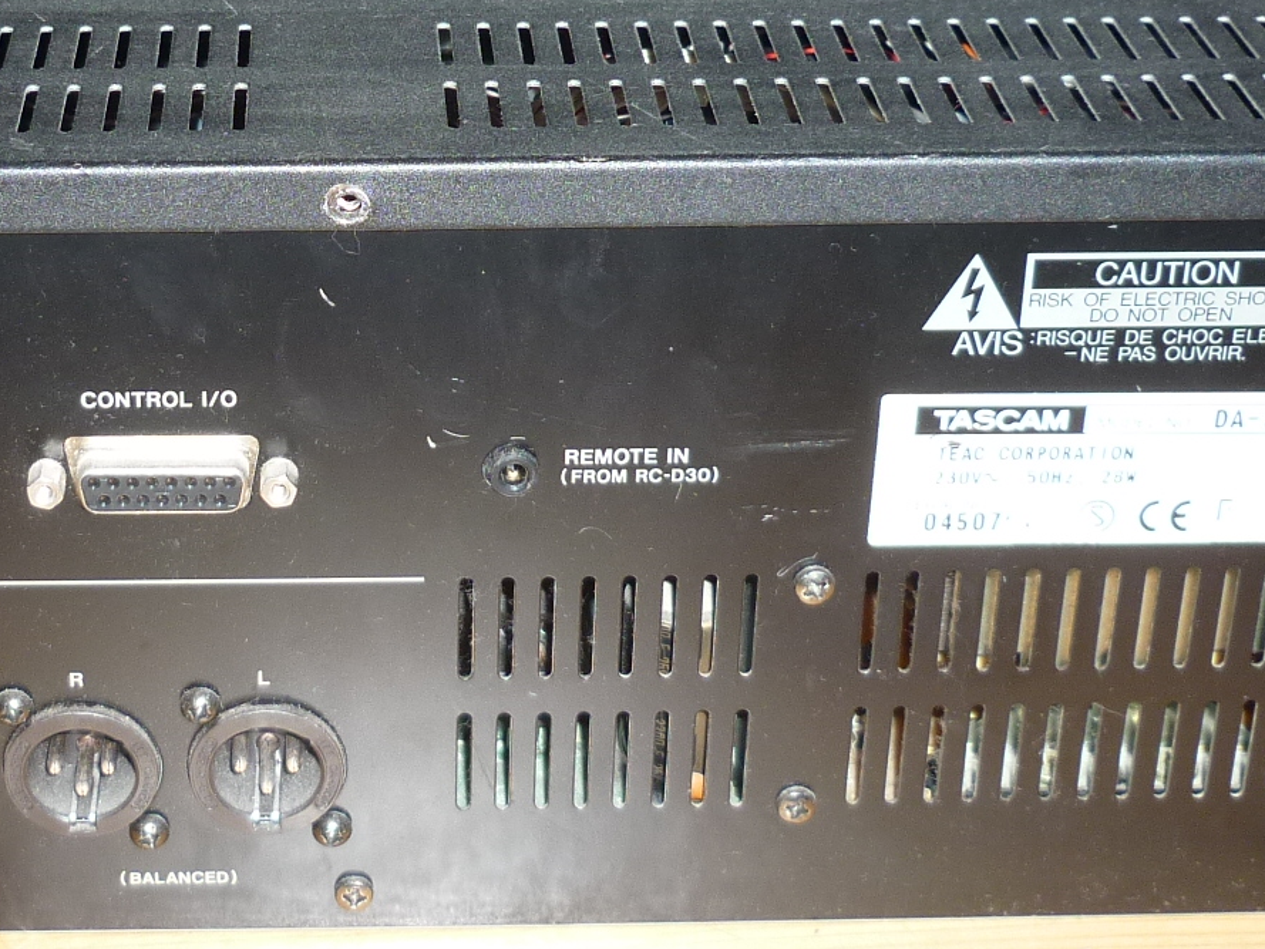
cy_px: 317
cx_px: 371
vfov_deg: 19.3
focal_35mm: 76
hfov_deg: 25.4
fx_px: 2778
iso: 100
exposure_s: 1/125
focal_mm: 5.5
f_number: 2.8
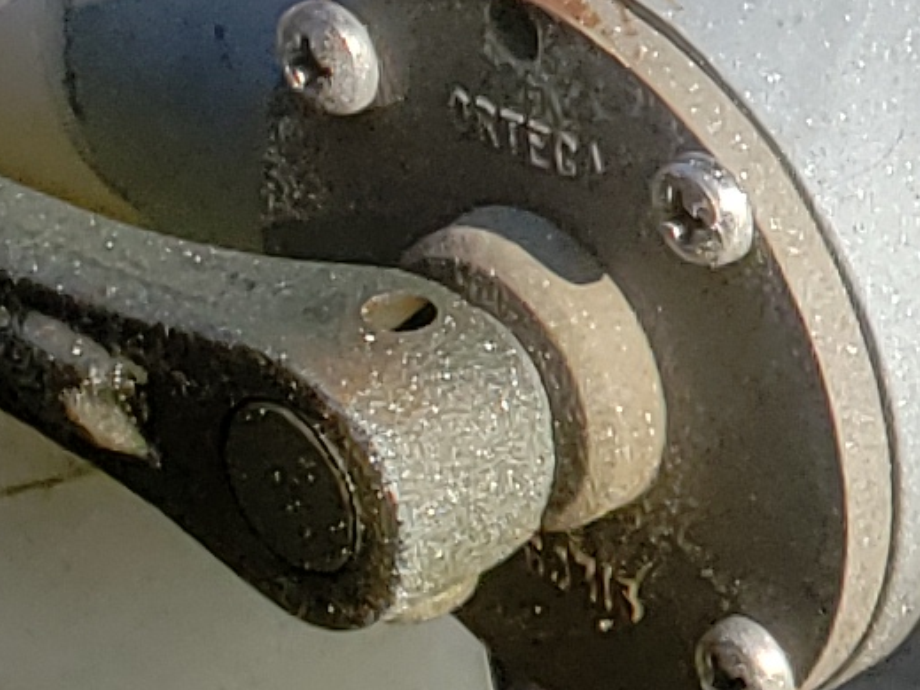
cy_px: -656
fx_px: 5367
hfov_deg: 7.7
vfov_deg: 7.1
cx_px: 3265
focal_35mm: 202
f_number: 2.4
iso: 50
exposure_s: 1/559
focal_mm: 4.3
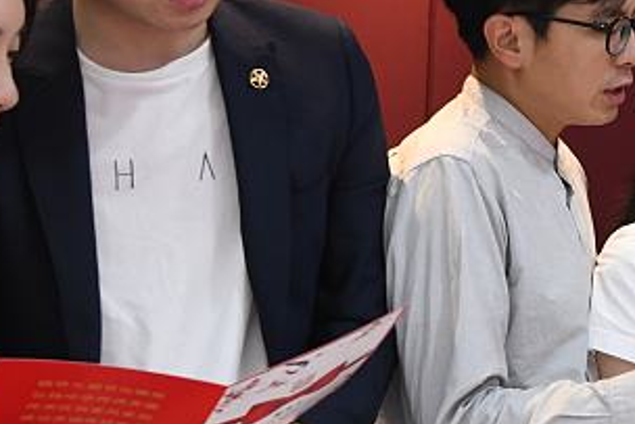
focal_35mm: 134
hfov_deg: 14.6
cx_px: 821
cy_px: 96
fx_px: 2365
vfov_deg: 10.2
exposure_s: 1/125
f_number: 4.5
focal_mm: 34
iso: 1600
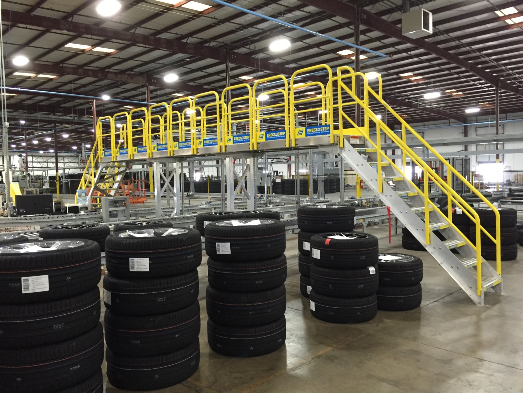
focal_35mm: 29
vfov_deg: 48.2
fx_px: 438
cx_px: 262
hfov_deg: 61.7
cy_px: 196
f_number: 2.2
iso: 250
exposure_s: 1/30
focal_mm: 4.15
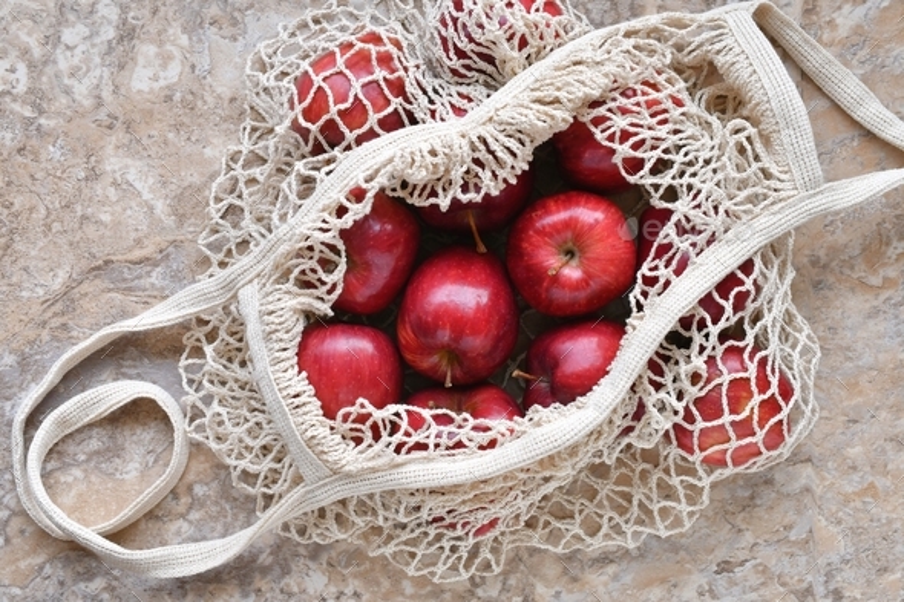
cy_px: 301
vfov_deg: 22.6
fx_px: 1506
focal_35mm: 60
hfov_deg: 33.4
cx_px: 452
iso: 250
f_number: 9
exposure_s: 1/320
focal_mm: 40
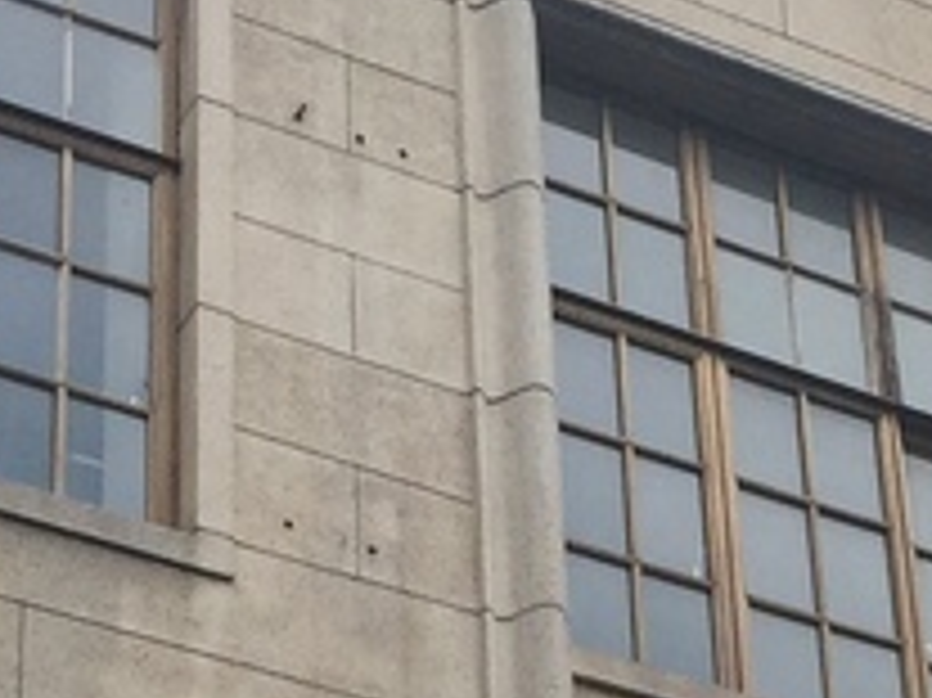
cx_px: 1121
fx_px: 4521
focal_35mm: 168
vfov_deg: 8.7
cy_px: 892
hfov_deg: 11.5
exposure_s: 1/565
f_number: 2.2
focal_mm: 4.15
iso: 32
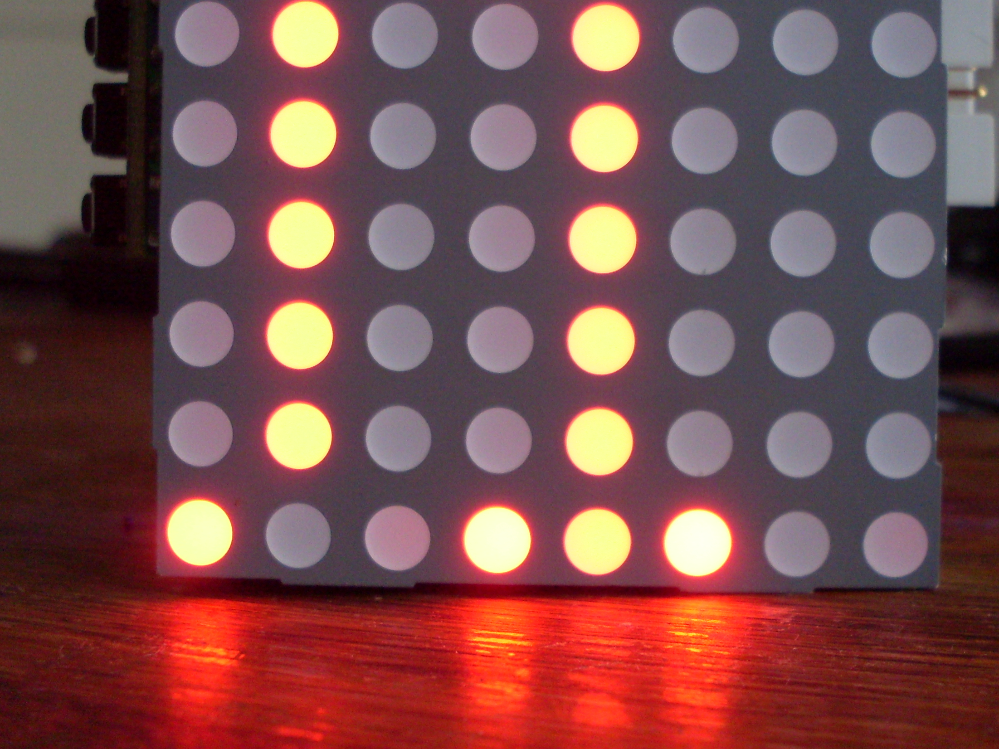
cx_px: 586
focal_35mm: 53
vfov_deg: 27.3
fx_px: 1529
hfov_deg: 36.1
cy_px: 241
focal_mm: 6.3
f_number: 2.8
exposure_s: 1/45
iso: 200
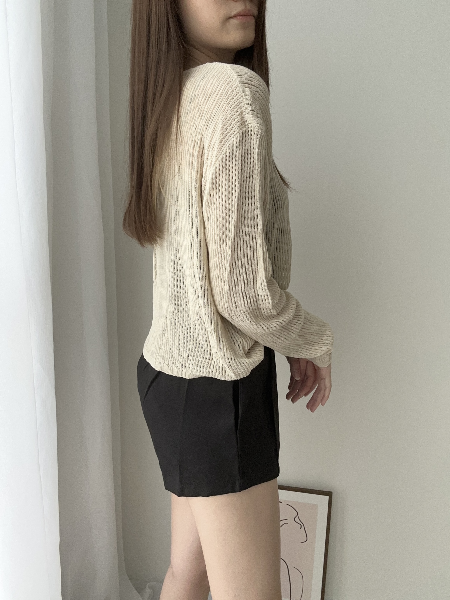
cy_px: 300
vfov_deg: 60.0
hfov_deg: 46.8
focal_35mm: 30
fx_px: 520
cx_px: 225
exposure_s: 1/88
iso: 80
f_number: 1.9
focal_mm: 2.69
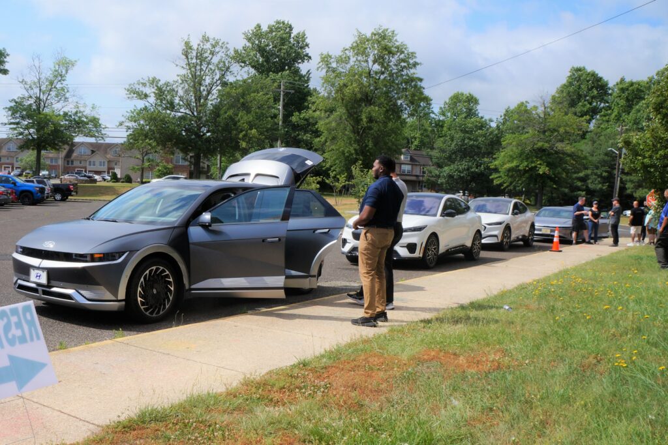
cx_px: 334
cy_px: 222
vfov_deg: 47.9
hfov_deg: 67.4
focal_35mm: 27
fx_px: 501
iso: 100
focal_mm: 18
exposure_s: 1/125
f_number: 16
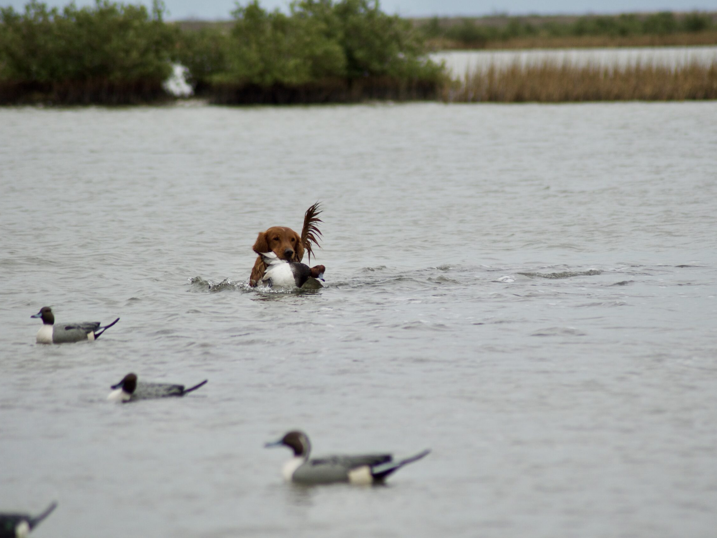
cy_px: 269
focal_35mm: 358
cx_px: 376
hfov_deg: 5.5
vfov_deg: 4.2
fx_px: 7416
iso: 400
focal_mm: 220
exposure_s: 1/1600
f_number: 4.8
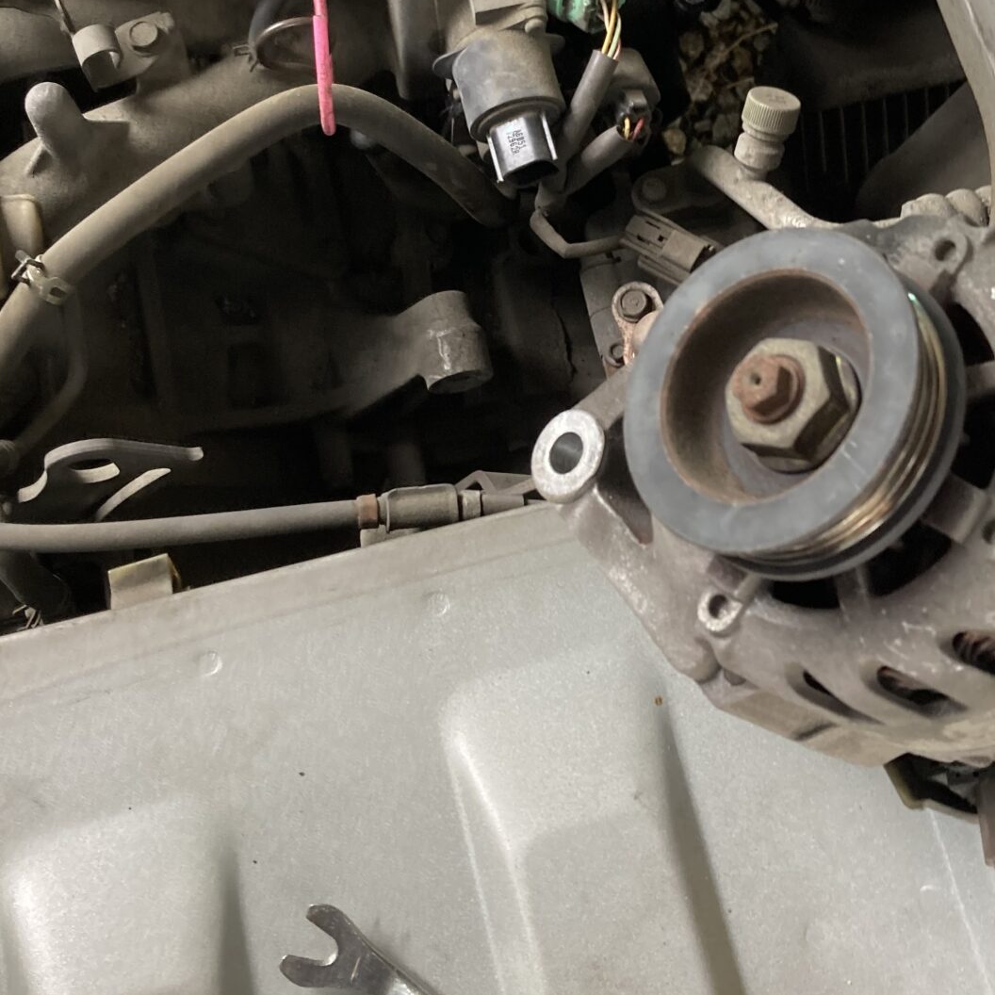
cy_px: 217
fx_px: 1561
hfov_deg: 35.3
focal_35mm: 48
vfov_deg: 34.4
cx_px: 528
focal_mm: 3.99
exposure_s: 1/60
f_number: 1.8
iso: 80
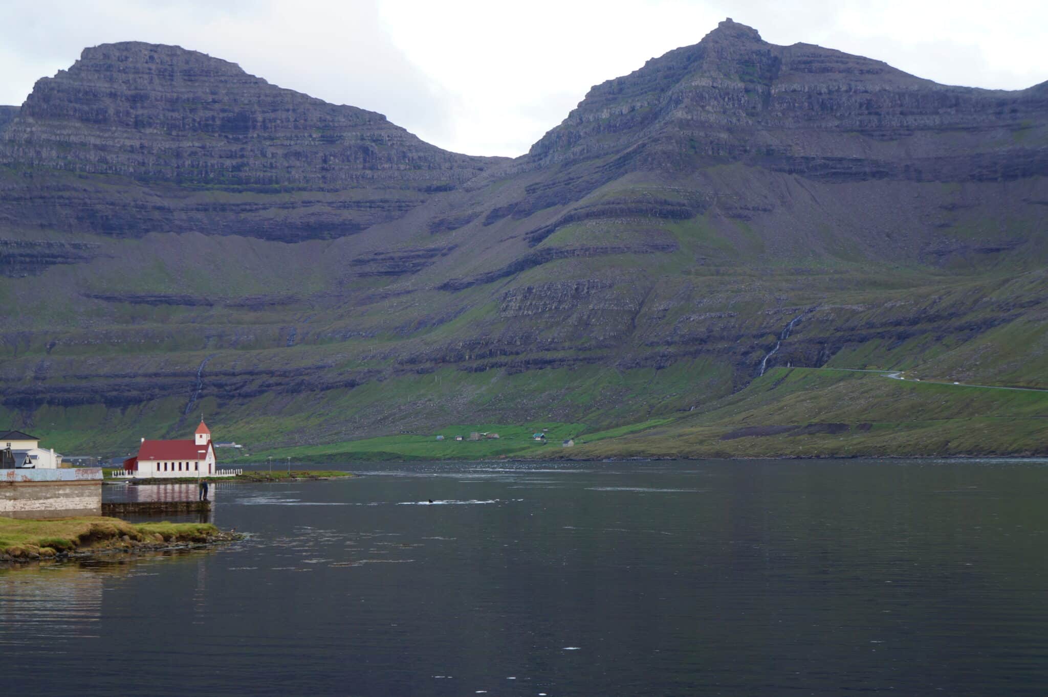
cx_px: 524
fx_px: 2400
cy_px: 348
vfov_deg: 16.5
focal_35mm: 82
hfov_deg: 24.6
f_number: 5.6
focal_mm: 55
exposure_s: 1/100
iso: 250
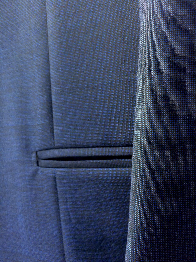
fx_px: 219
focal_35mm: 29
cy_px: 131
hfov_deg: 48.2
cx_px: 98
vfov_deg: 61.7
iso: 125
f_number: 2.2
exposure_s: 1/30
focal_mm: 4.15
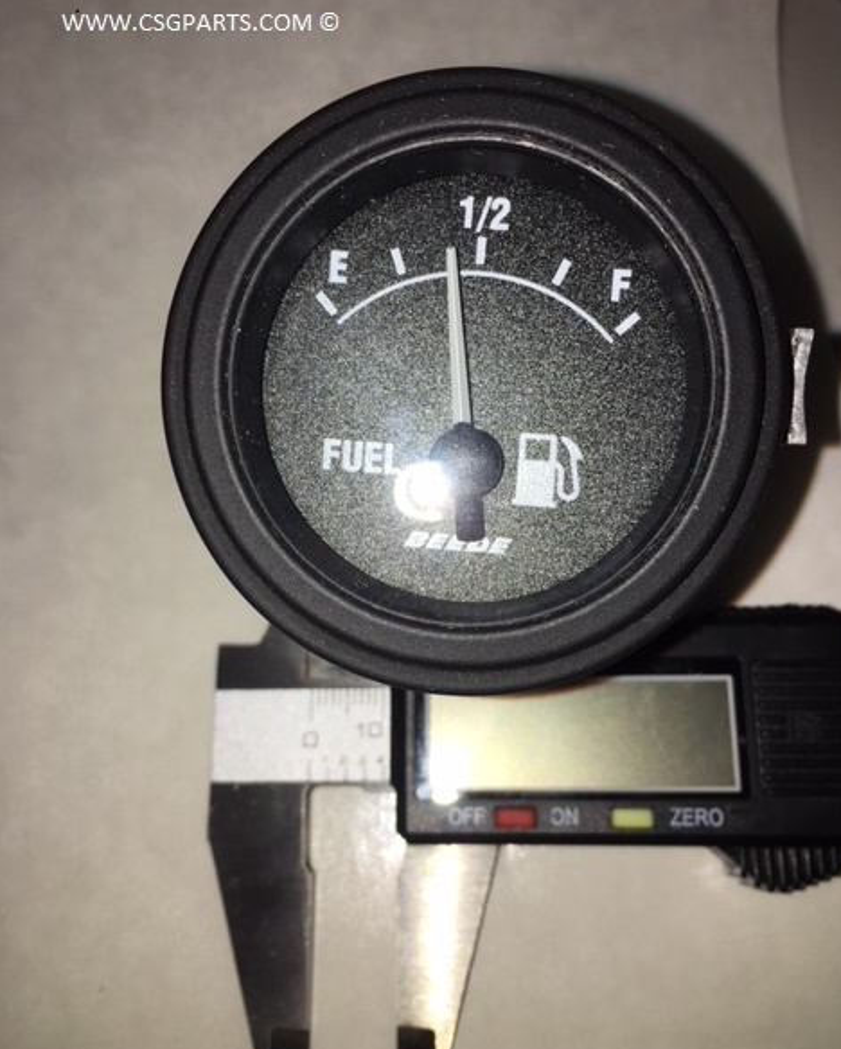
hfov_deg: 47.2
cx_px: 429
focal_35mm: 31
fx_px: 963
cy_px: 530
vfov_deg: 57.1
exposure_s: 1/320
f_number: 2.2
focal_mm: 4.15
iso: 25
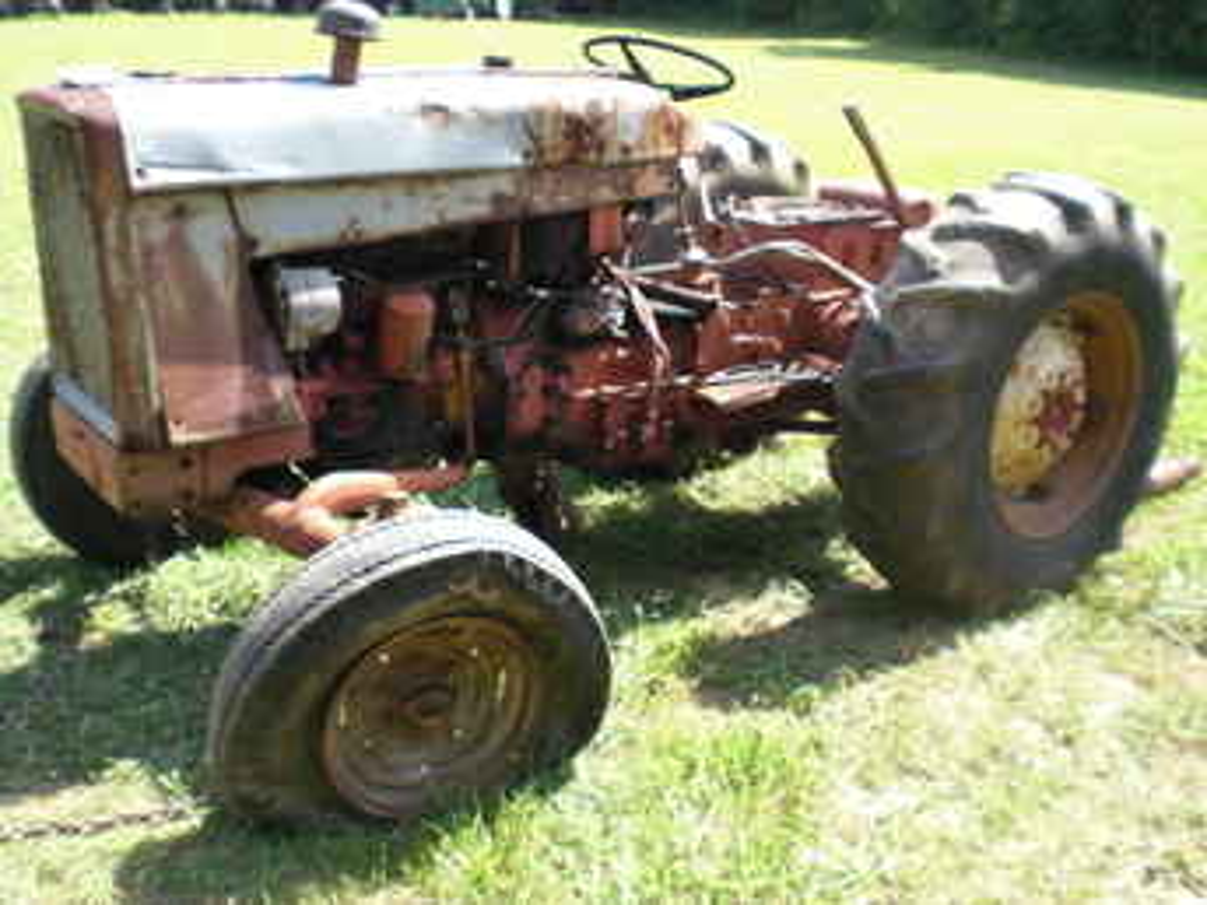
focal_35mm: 38
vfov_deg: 37.7
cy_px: 452
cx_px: 604
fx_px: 1325
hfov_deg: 49.0
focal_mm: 6.3
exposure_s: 1/160
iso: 64
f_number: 3.1
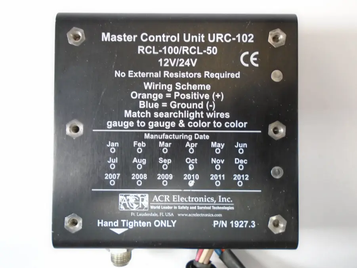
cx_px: 178
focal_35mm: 26
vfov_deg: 53.1
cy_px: 134
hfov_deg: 67.3
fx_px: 268
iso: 160
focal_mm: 4.6
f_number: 3.2
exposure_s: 1/30
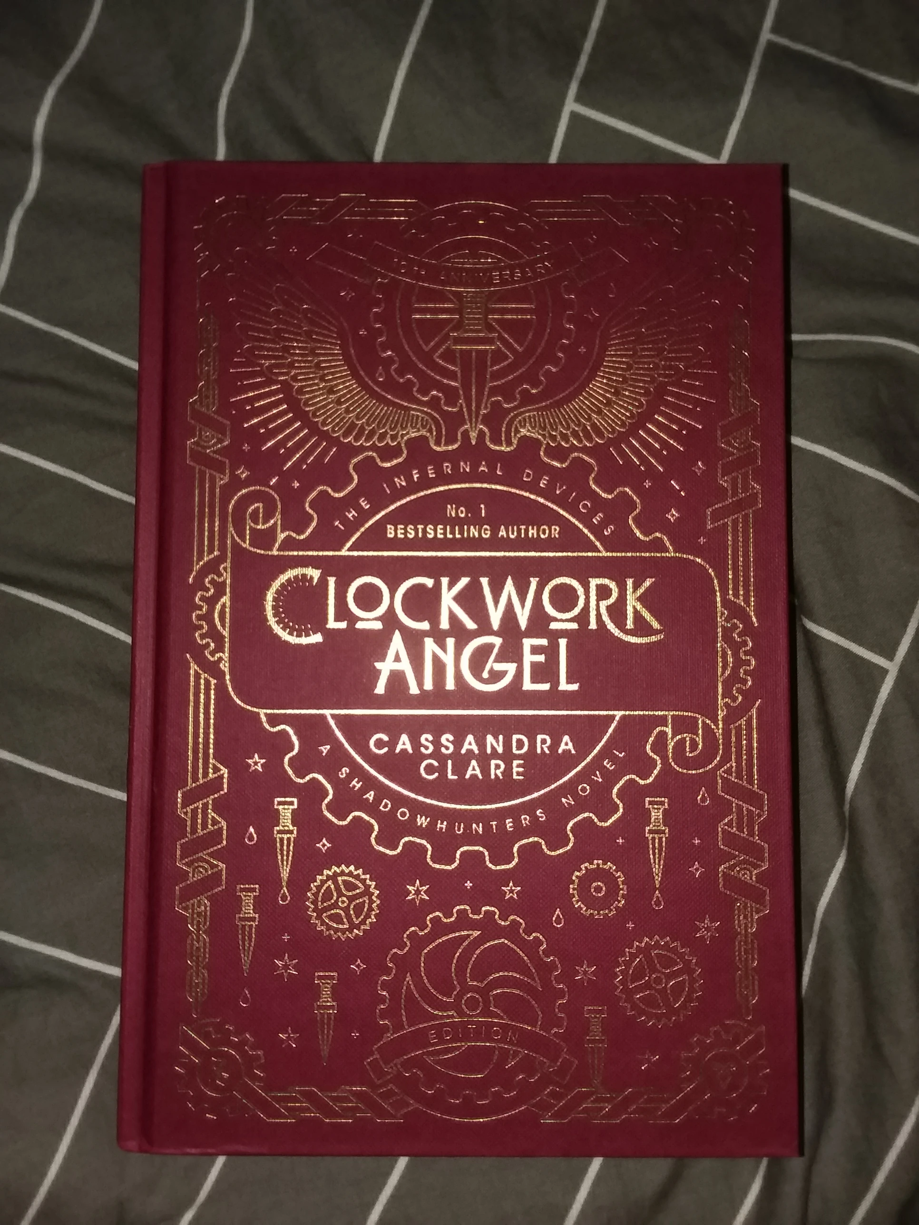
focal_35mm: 29
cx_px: 460
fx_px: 1027
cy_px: 612
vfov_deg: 61.7
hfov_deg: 48.2
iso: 40
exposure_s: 1/154
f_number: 1.9
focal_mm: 2.47
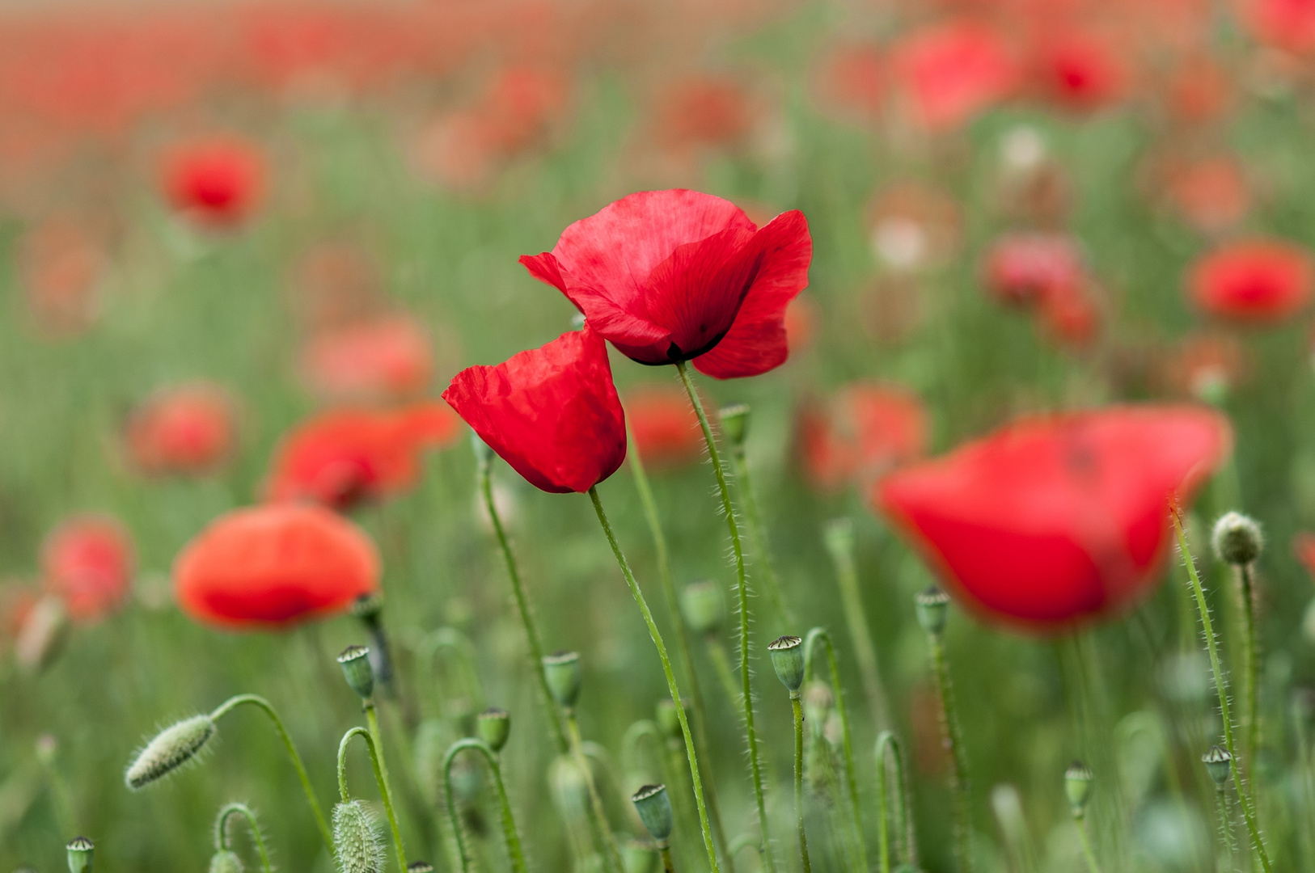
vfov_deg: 10.7
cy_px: 436
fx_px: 4652
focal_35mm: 128
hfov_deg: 16.1
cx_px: 658
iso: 100
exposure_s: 1/800
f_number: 2.8
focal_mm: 85
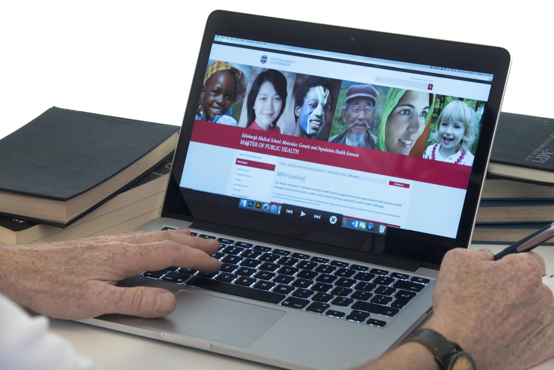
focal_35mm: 120
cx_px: 277
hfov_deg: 17.1
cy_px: 185
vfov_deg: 11.4
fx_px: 1847
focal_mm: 120
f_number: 9
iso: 800
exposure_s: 1/8
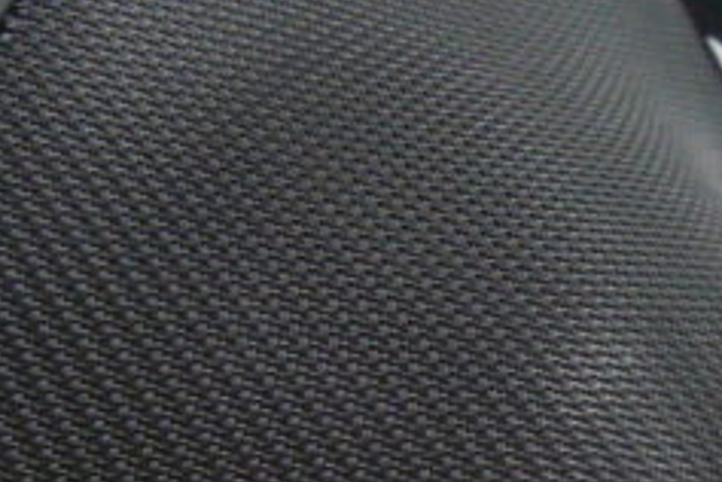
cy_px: 589
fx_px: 3249
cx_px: 280
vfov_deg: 8.4
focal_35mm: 162
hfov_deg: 12.7
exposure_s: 1/20
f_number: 2.8
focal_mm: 6
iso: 200
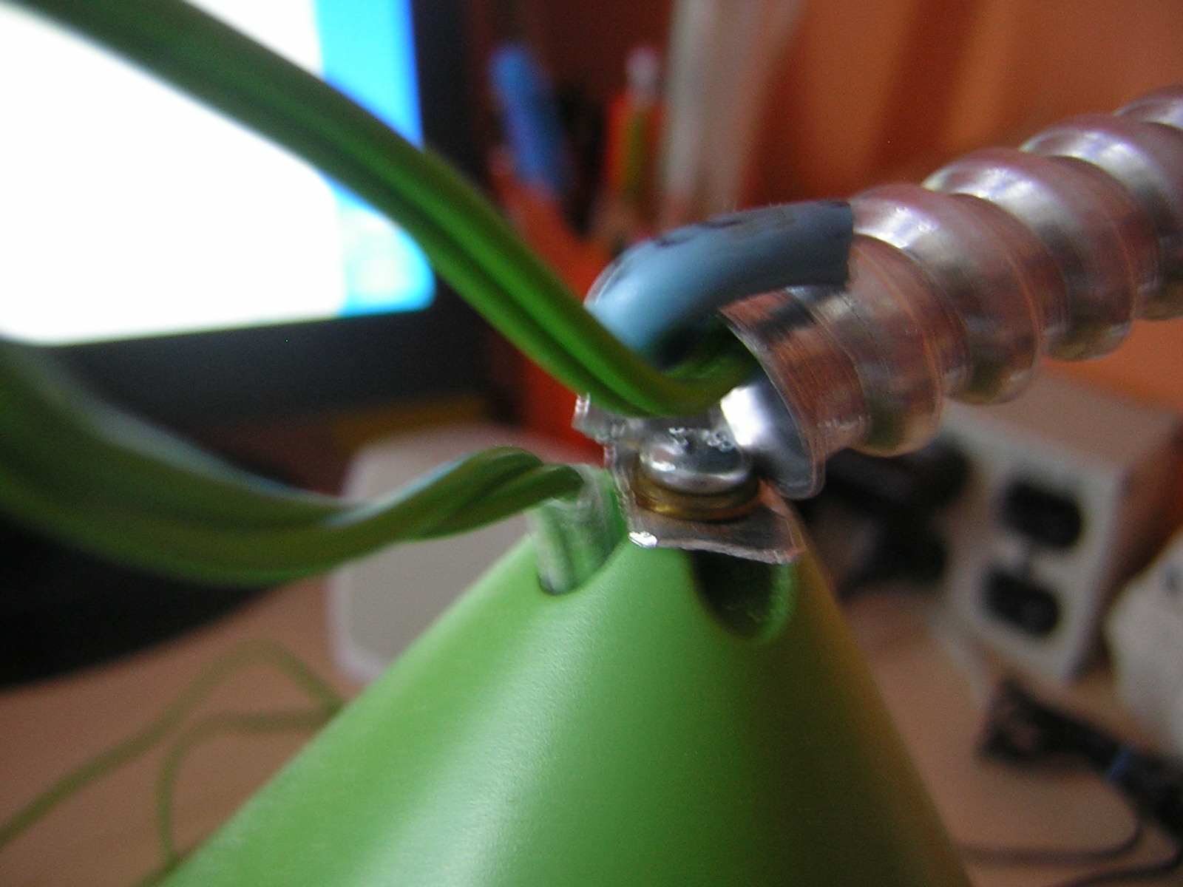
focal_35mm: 36
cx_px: 592
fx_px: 1230
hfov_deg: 51.4
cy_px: 444
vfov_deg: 39.7
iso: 65
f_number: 2.6
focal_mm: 4.7
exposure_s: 1/4.5
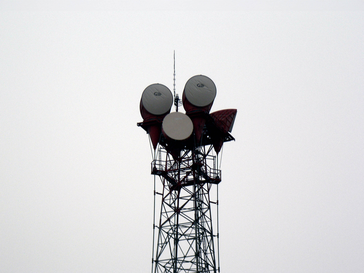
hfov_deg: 13.4
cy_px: 136
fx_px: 1546
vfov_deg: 10.1
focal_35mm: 147
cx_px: 182
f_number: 3.3
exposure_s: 1/40
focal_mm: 24.6
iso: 80
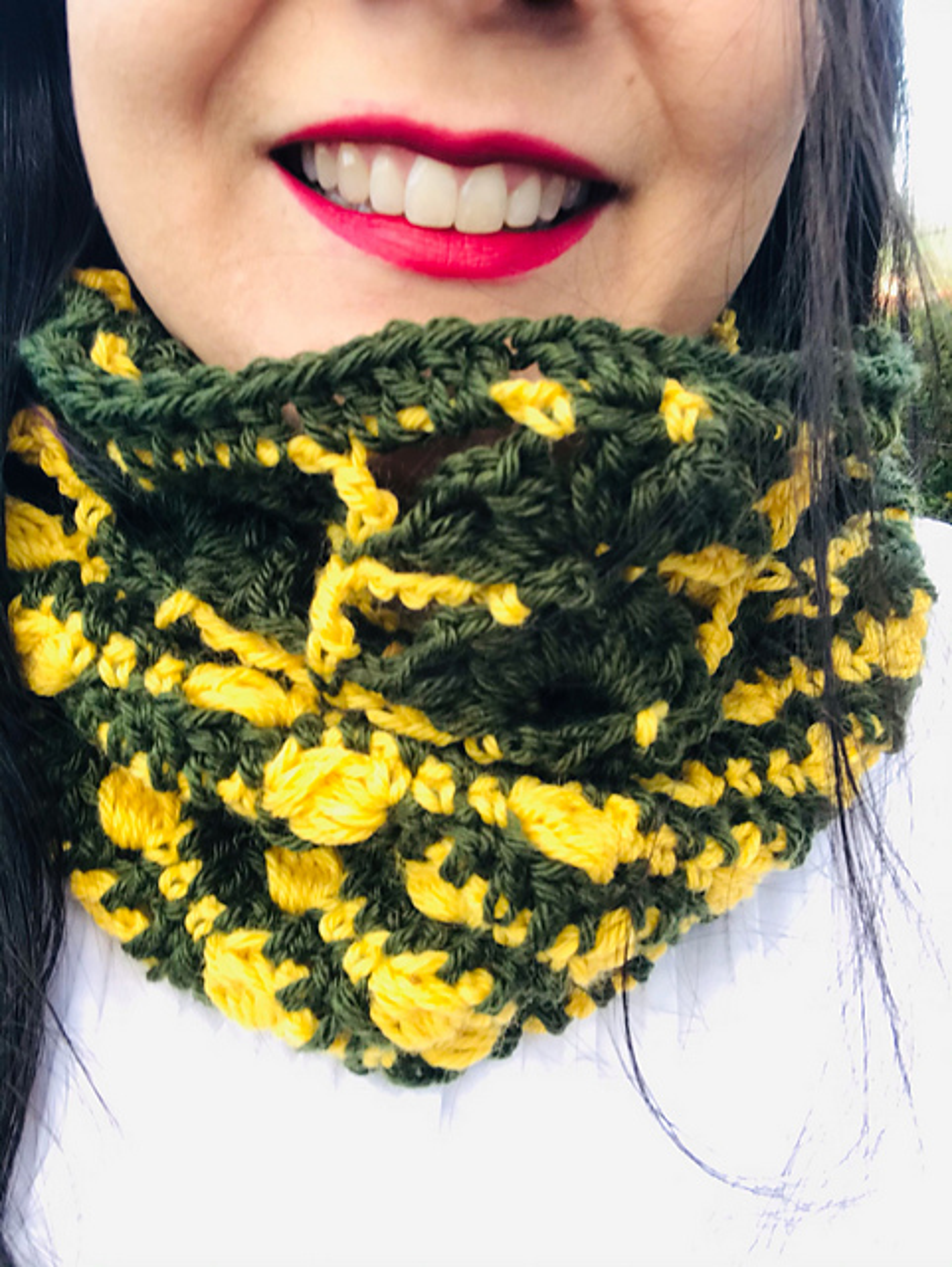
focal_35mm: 32
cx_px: 476
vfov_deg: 56.8
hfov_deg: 44.2
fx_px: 1172
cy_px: 634
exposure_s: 1/46
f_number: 2.2
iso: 25
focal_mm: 2.87
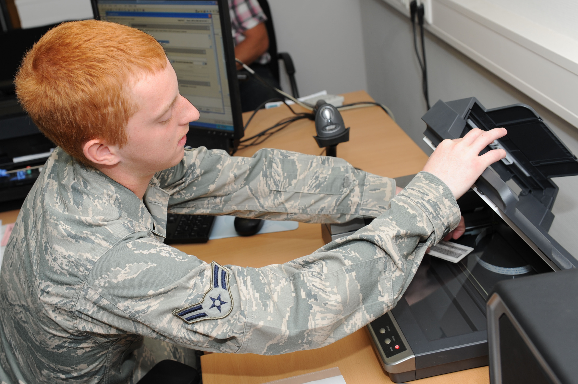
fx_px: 610
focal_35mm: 38
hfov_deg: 50.7
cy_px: 192
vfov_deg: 35.0
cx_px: 289
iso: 250
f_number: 5
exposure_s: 1/60
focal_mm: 38
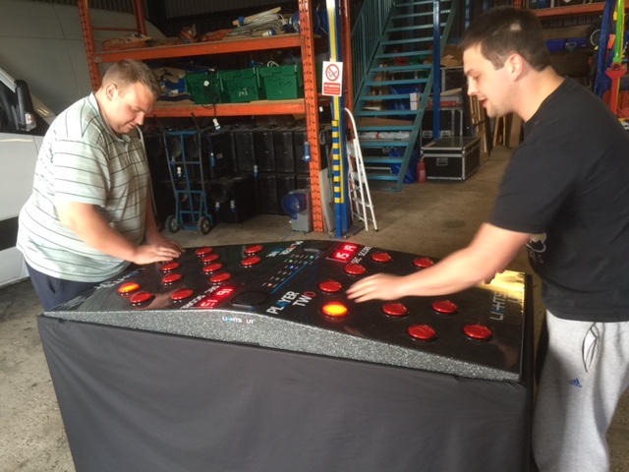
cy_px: 236
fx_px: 527
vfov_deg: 48.2
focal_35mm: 29
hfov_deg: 61.7
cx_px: 314
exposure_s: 1/15
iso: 50
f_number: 2.2
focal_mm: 4.15
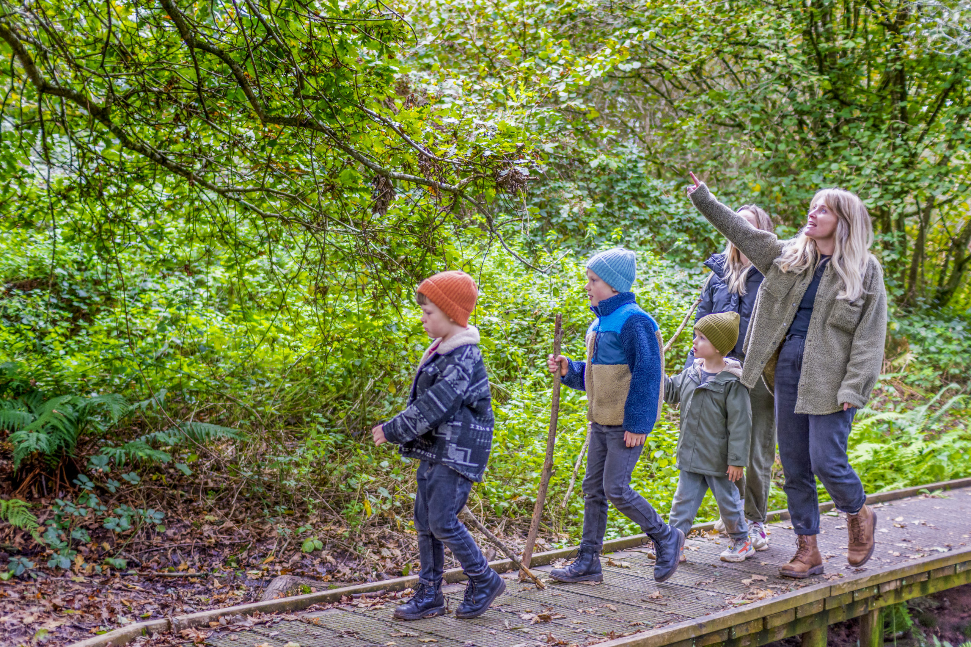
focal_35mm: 45
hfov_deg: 43.6
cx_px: 486
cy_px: 324
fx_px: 1214
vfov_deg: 29.9
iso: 400
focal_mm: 30
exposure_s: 1/500
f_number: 1.4
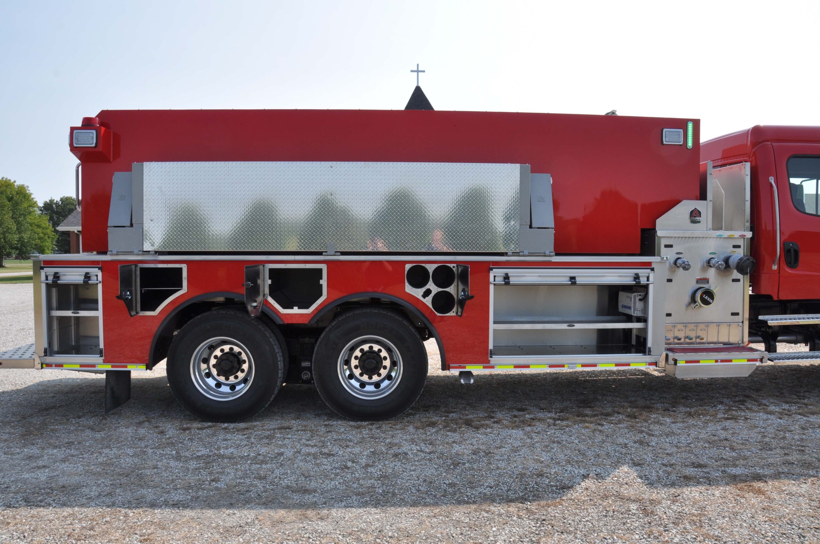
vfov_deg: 47.8
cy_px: 272
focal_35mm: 27
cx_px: 410
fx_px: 614
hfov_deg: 67.4
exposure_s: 1/160
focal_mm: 18
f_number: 13
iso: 200
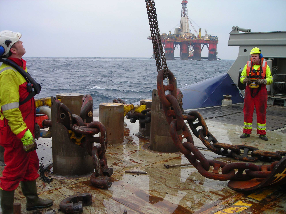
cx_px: 143
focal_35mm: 38
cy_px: 107
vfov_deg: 37.7
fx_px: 314
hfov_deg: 49.0
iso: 50
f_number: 3.2
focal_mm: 6.3
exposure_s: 1/51.6
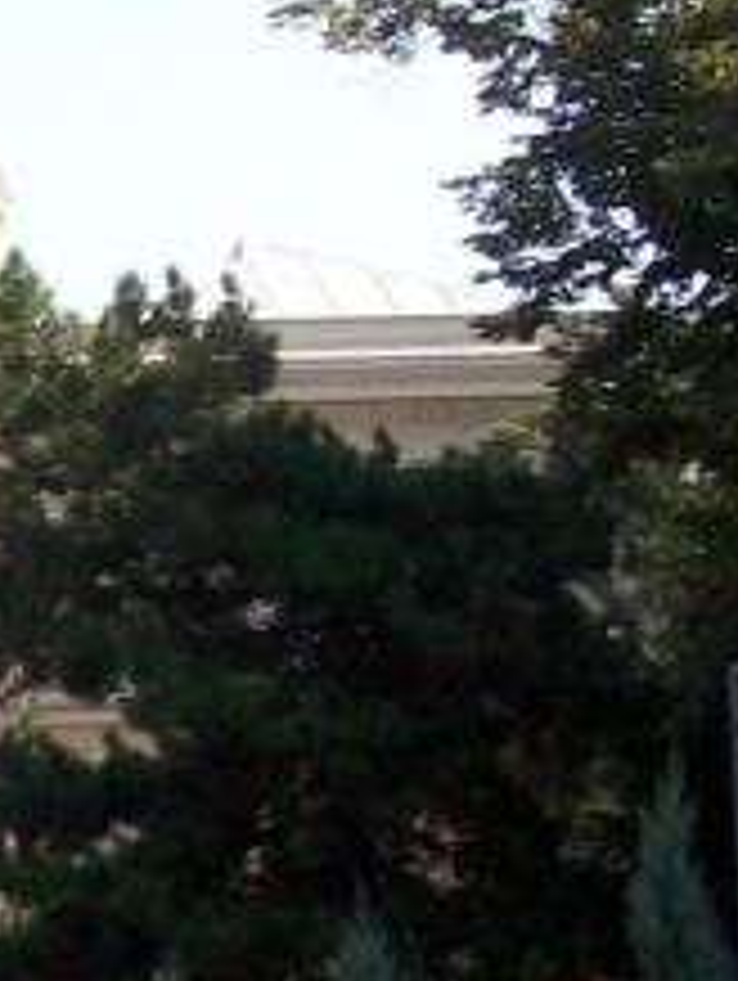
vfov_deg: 11.7
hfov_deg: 8.1
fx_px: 4795
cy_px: 628
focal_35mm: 169
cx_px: -1048
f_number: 4.8
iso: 80
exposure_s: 1/360
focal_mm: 6
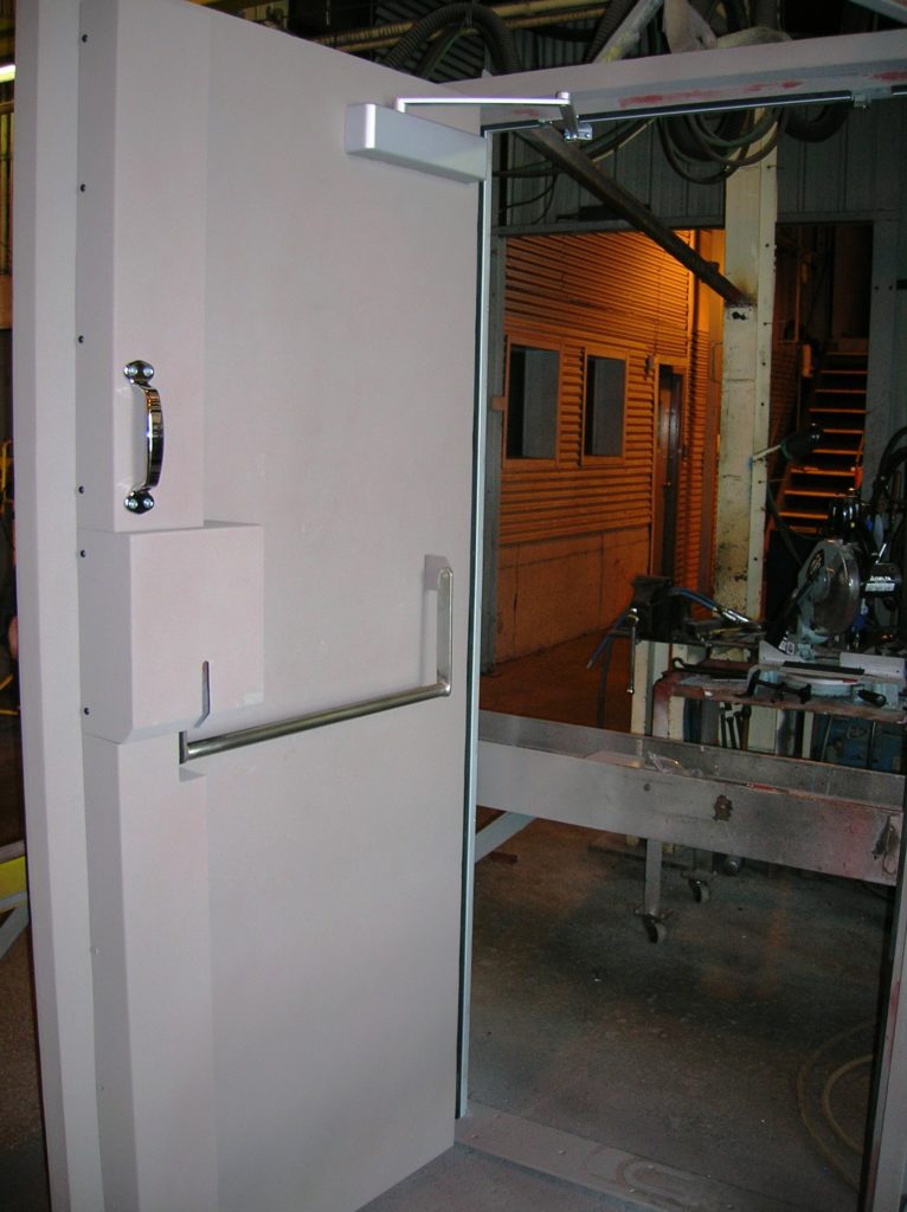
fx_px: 1190
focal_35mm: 34
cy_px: 606
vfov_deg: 54.0
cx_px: 454
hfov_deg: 41.7
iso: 69
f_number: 2.9
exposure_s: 1/60.1
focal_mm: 5.7
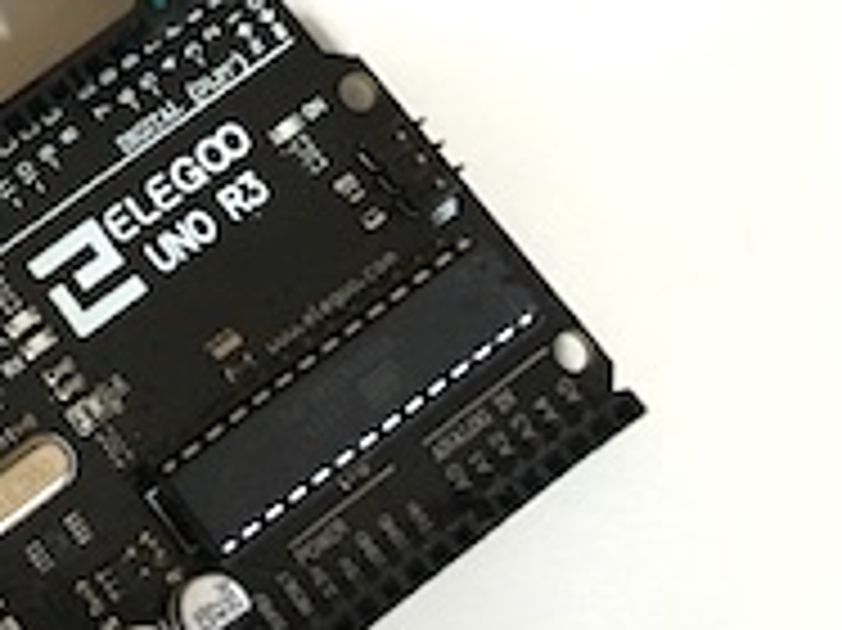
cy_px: -270
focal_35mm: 94
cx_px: -426
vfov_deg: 14.8
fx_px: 2285
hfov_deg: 18.5
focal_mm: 4.15
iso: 160
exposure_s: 1/30
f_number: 2.2
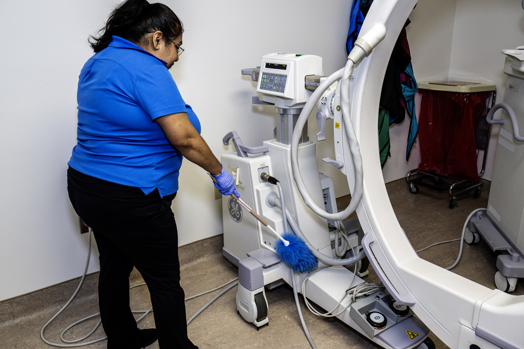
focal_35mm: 31
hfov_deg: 60.3
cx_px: 262
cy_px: 174
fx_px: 451
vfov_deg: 42.3
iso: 1600
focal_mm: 31
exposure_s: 1/80
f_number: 9
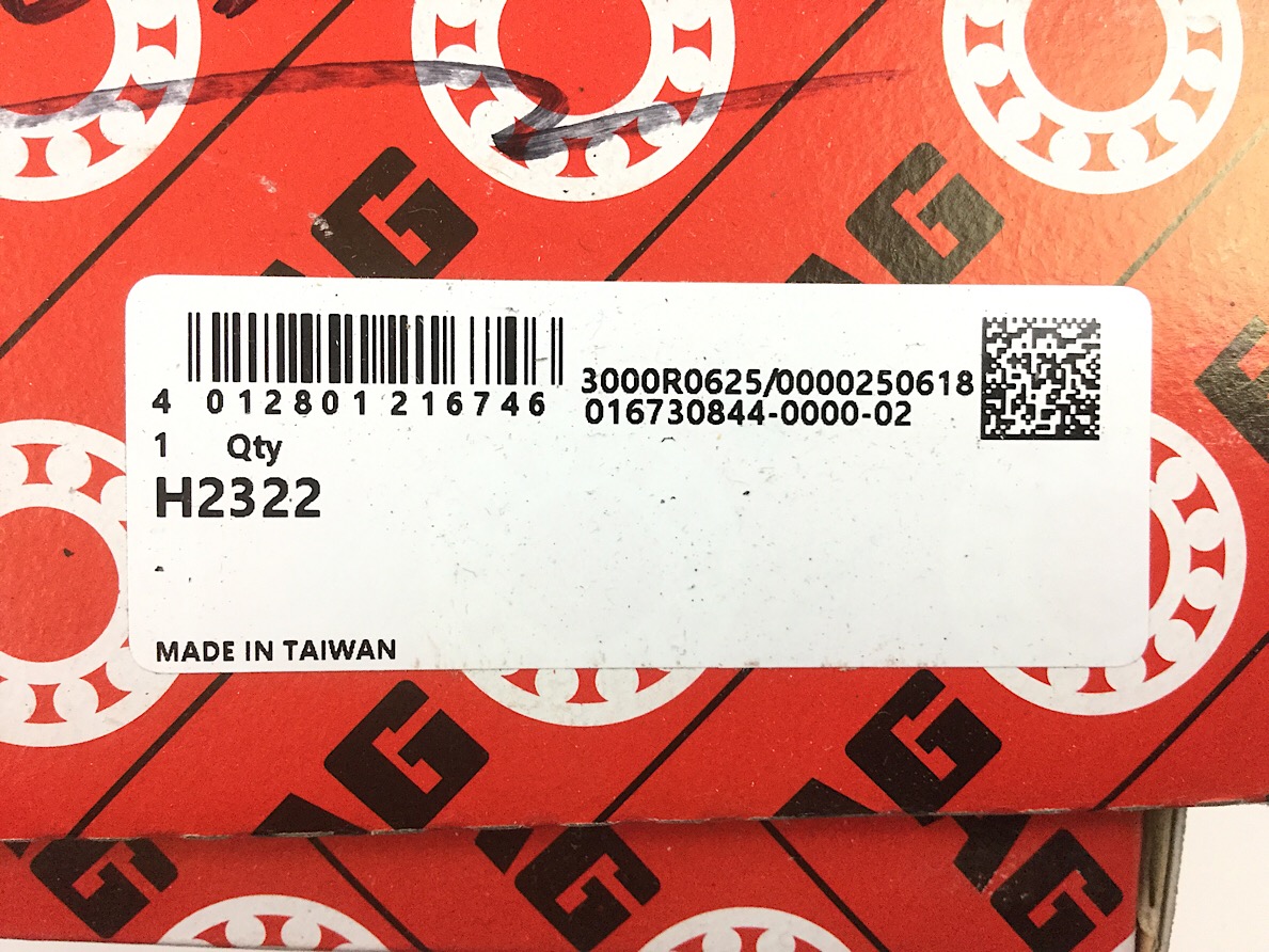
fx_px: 1137
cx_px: 634
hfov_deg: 58.3
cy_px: 476
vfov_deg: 45.4
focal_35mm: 31
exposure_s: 1/33
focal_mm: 3.3
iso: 64
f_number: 2.4
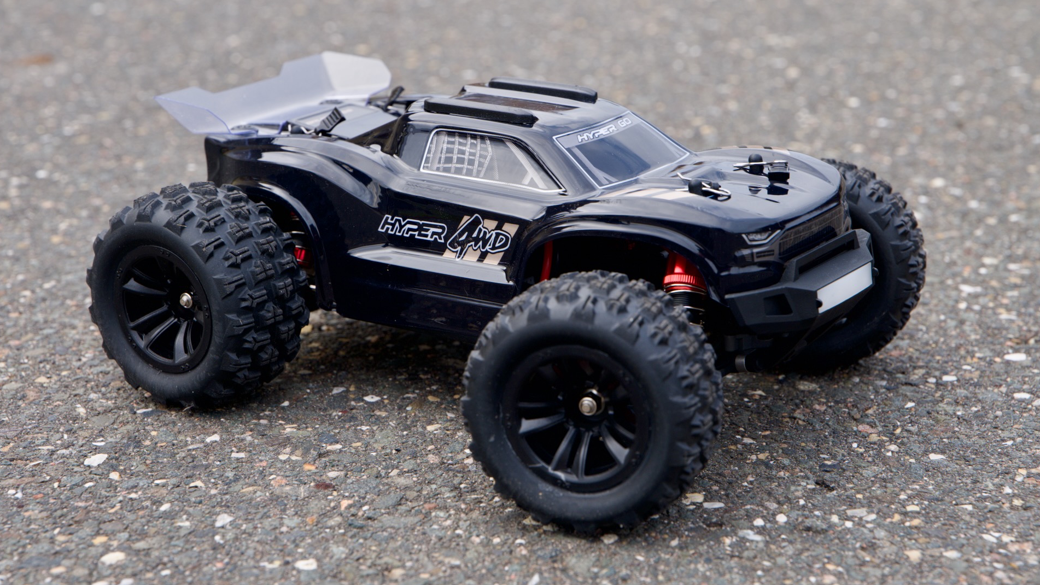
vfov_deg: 16.3
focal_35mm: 74
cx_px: 520
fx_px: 2041
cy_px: 267
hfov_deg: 28.6
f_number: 8
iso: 400
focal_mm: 70
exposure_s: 1/100
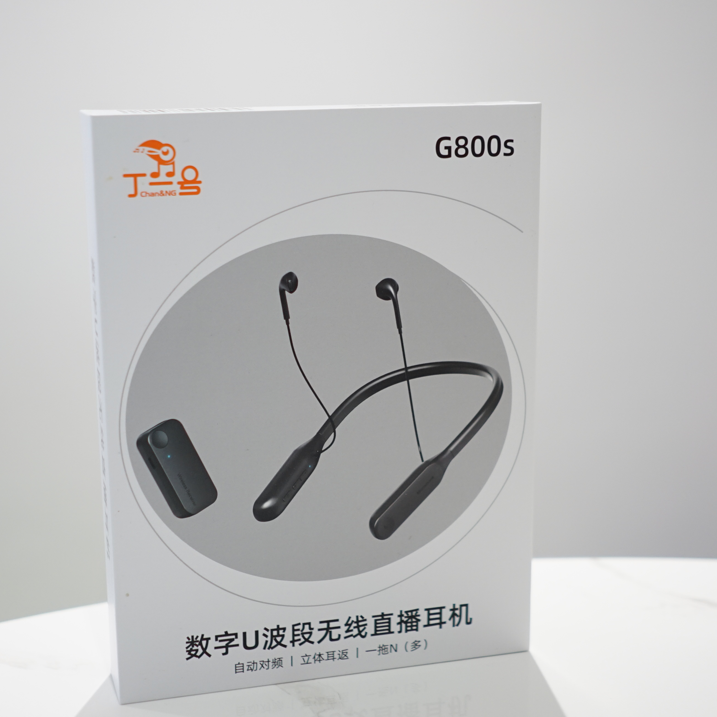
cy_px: 357
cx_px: 309
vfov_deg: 31.6
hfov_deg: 31.6
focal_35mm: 54
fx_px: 1265
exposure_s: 1/60
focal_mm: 28
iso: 320
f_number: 2
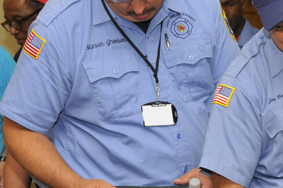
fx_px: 1091
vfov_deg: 9.8
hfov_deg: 14.5
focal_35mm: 139
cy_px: 173
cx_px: 295
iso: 500
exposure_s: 1/80
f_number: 5.6
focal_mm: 34
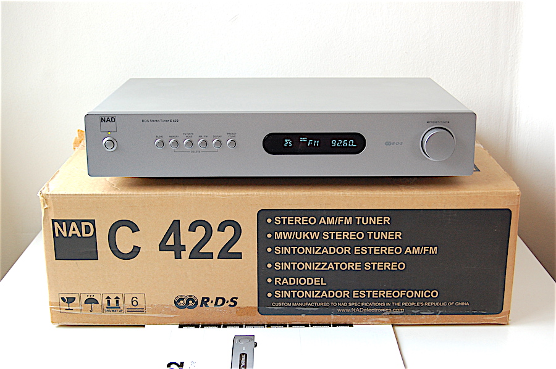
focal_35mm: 52
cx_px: 278
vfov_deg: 25.7
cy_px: 184
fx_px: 810
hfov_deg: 37.9
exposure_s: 1/30
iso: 800
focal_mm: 35
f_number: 4.8
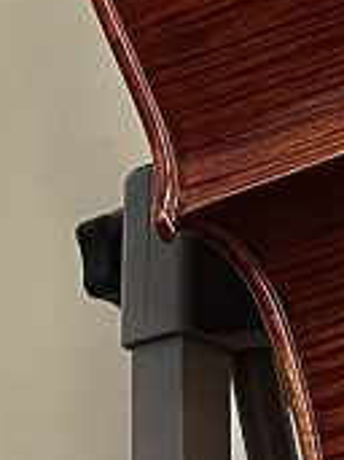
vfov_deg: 11.6
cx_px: 539
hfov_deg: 8.6
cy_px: 535
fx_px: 2216
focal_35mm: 167
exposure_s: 1/60
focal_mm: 4.2
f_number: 1.6
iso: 250
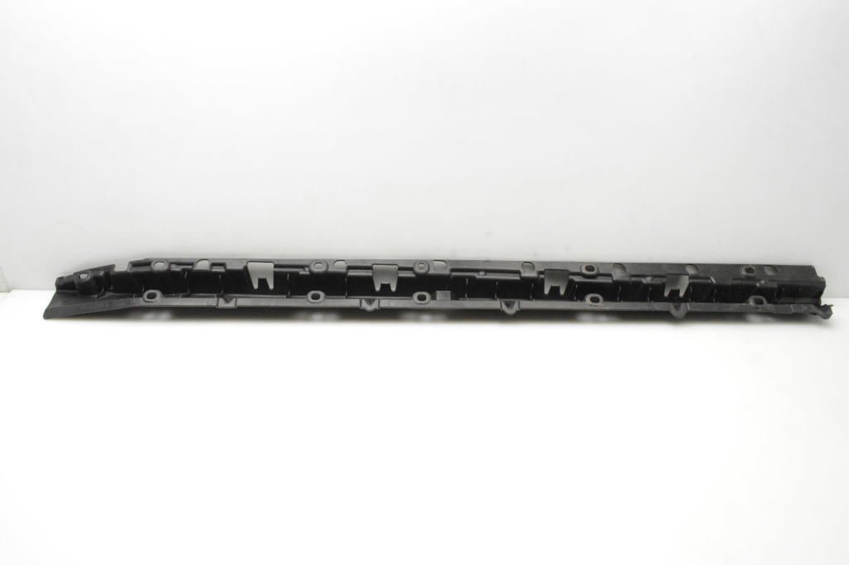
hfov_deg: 61.9
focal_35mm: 30
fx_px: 707
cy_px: 282
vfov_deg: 43.6
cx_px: 424
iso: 6400
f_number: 9
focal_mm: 20
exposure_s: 1/320
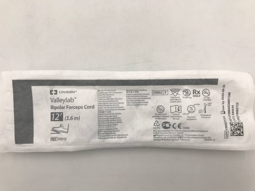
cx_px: 128
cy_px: 96
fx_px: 206
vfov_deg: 49.7
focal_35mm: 28
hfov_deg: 63.4
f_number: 1.8
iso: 32
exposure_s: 1/60
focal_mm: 3.99
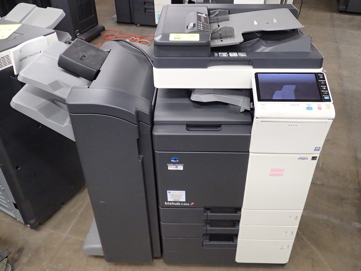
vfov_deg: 46.8
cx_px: 180
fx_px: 313
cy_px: 136
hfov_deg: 60.0
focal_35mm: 30
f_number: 2.3
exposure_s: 1/30
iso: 640
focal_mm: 5.5
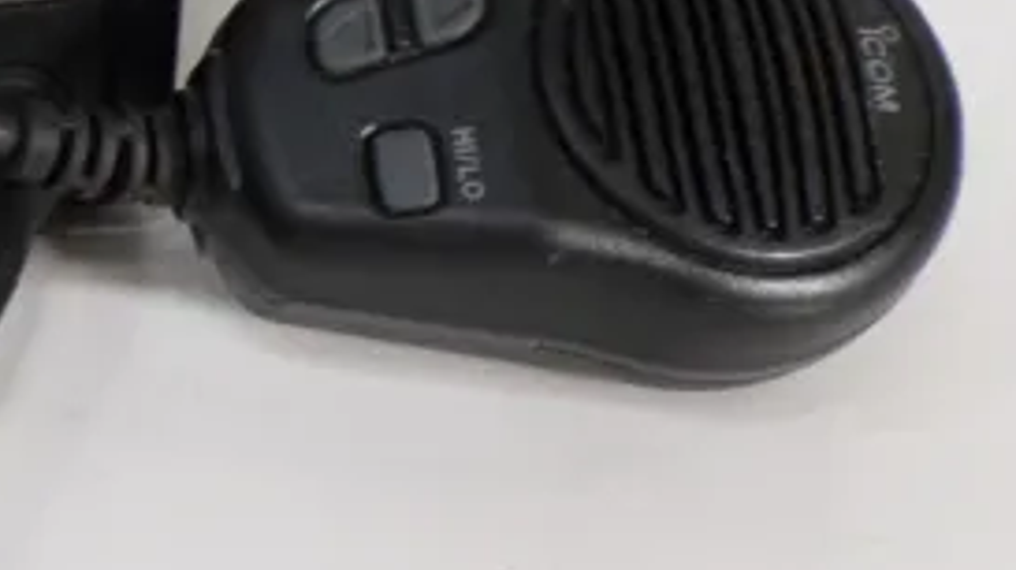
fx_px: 2422
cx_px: -355
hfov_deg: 21.2
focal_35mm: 90
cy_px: 93
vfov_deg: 13.3
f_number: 2.5
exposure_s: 1/45
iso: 80
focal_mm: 4.5
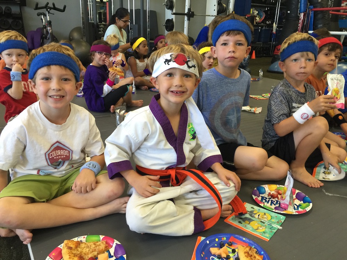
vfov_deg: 48.2
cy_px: 130
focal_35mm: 29
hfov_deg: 61.7
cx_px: 174
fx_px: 291
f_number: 2.2
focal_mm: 4.15
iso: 50
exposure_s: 1/15
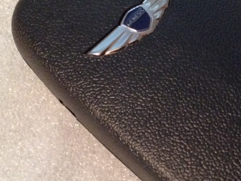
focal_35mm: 83
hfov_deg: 23.3
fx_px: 578
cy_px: 95
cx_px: 181
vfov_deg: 17.8
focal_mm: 4.28
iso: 400
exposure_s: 1/20
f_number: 2.4
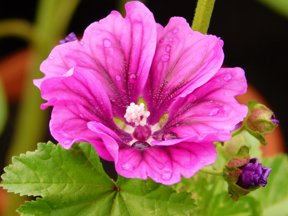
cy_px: 108
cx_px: 144
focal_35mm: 232
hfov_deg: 8.5
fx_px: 1930
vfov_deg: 6.4
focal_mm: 41.3
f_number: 5.6
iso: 125
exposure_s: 1/100
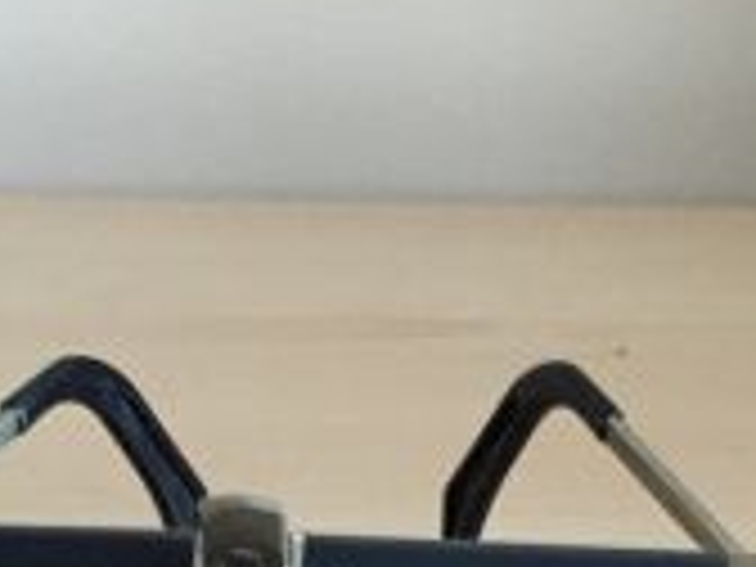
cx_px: 436
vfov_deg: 14.6
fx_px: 2118
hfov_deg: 20.2
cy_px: 745
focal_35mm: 97
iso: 250
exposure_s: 1/17
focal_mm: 4.15
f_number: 2.2
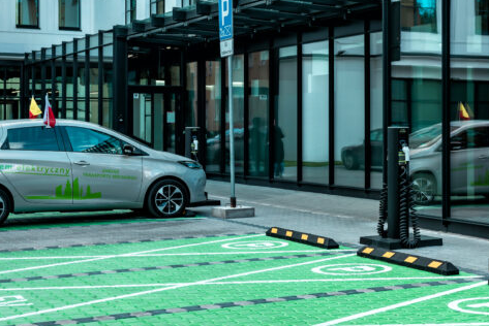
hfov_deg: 25.0
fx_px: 1087
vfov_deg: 17.1
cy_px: 114
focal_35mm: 80
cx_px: 381
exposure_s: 1/125
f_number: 7.1
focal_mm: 42
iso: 200
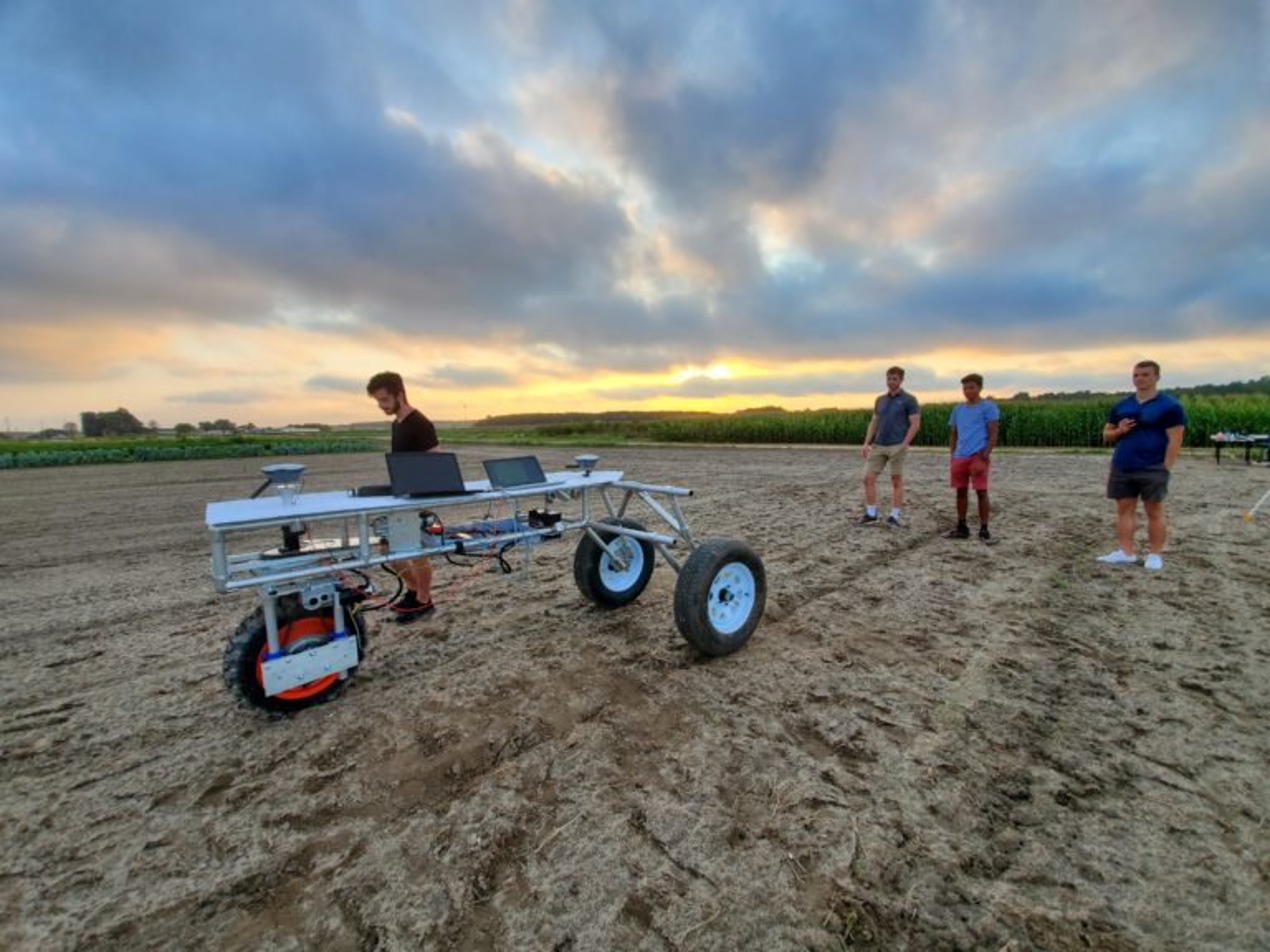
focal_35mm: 13
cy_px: 476
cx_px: 635
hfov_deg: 106.2
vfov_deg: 89.9
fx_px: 477
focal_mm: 1.8
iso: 50
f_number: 2.2
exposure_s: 1/199
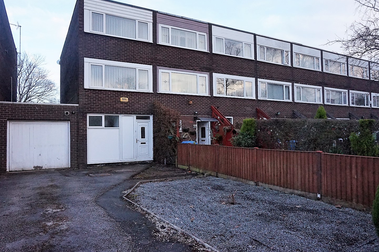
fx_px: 263
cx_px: 184
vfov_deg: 51.2
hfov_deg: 71.5
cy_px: 128
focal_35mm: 25
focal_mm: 16
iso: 2500
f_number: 8
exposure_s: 1/320
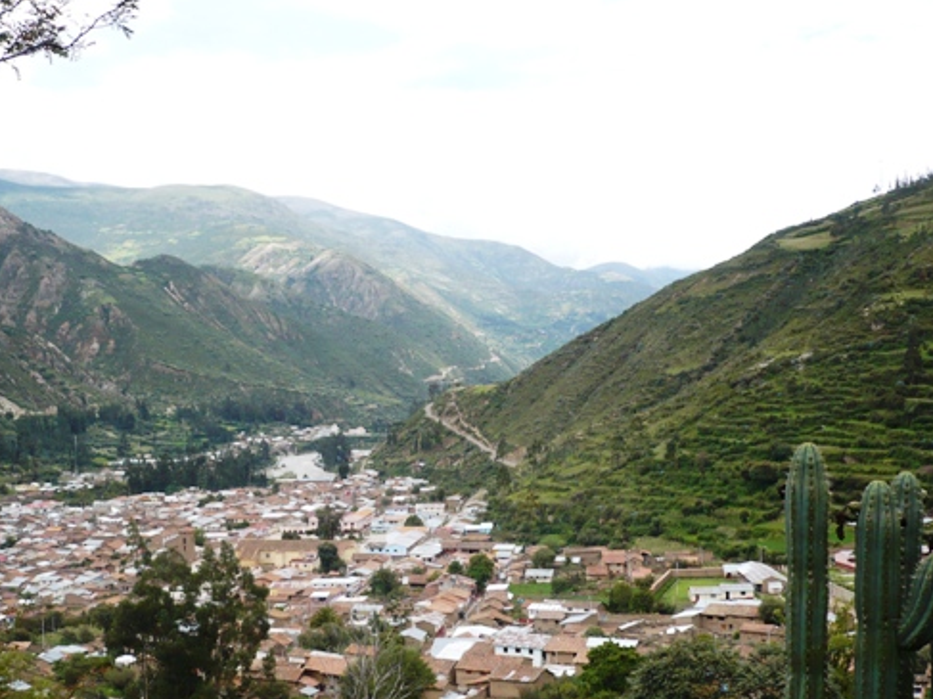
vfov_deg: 31.5
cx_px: 395
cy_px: 393
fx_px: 1240
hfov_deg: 41.1
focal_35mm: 46
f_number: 2.8
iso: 100
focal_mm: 5.8
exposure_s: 1/800
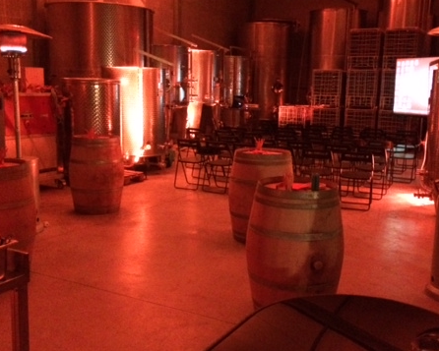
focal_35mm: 42
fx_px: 546
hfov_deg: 43.8
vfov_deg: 35.7
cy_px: 172
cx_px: 229
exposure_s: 1/15
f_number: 2.2
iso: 2500
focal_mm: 4.12
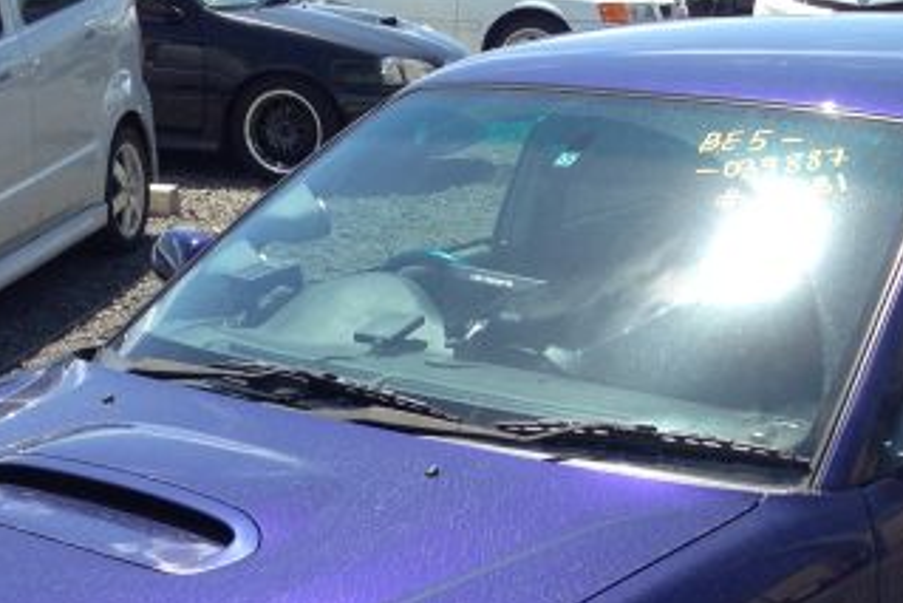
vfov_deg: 15.6
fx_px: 2158
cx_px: 515
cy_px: 609
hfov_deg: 23.6
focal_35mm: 86
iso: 50
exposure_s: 1/861
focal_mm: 4.12
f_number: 2.4
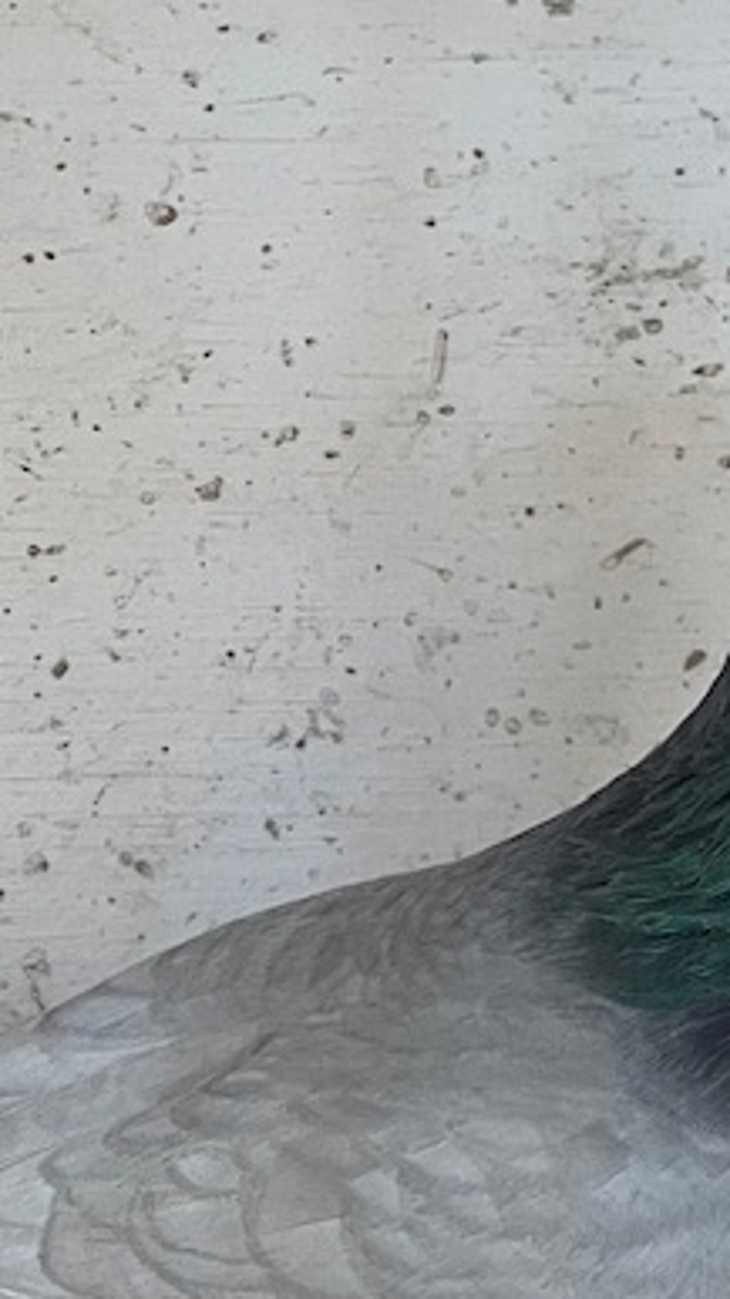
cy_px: 639
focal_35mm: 94
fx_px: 3236
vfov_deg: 22.7
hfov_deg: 12.8
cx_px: 161
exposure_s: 1/77
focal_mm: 5.1
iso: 125
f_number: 1.6
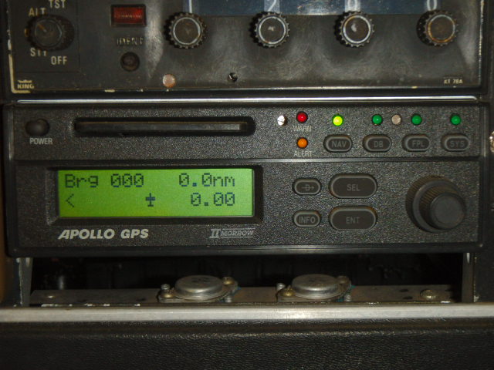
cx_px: 247
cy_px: 185
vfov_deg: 24.4
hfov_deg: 32.2
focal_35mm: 60
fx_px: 856
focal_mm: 10.7
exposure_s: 1/15
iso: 500
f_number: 5.3
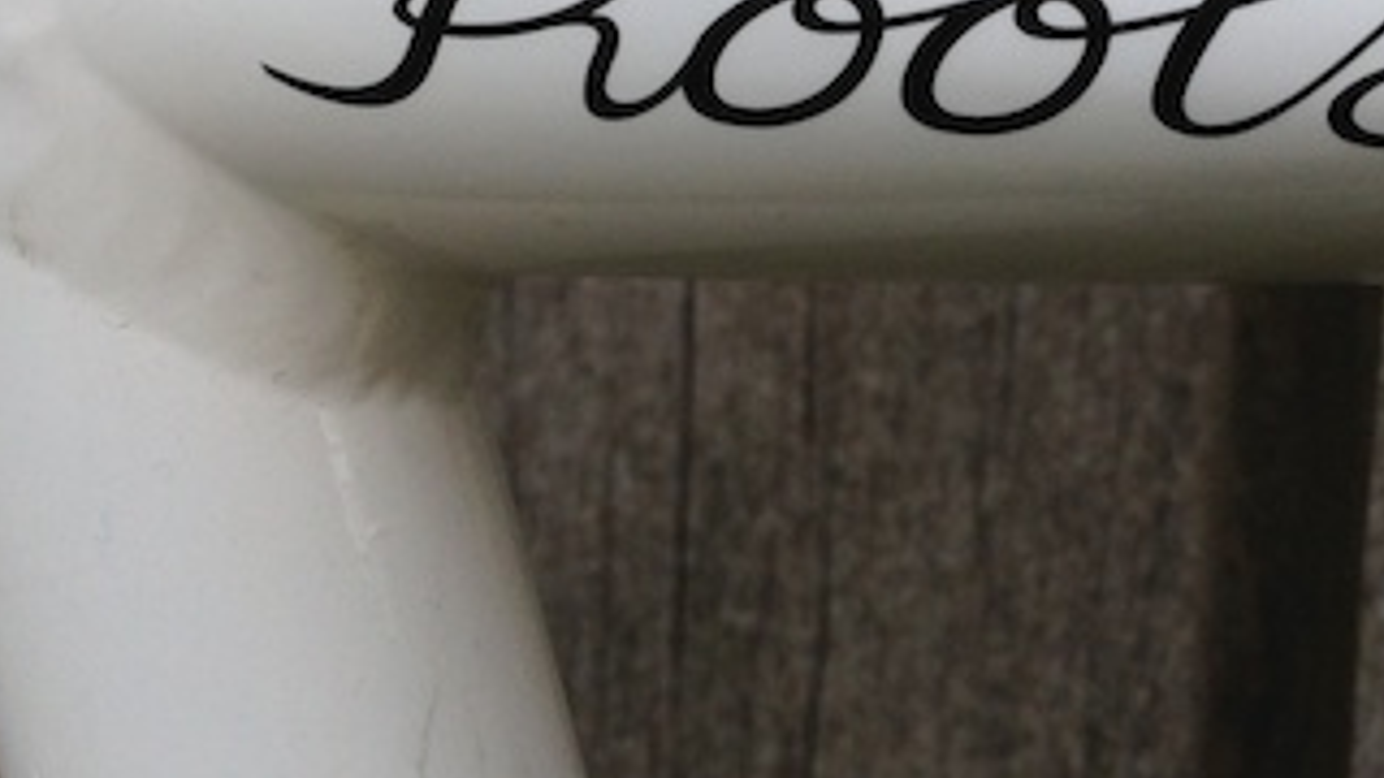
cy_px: 143
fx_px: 3303
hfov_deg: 23.6
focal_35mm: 90
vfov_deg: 13.4
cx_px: 861
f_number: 2.4
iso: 50
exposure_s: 1/623
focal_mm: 4.12
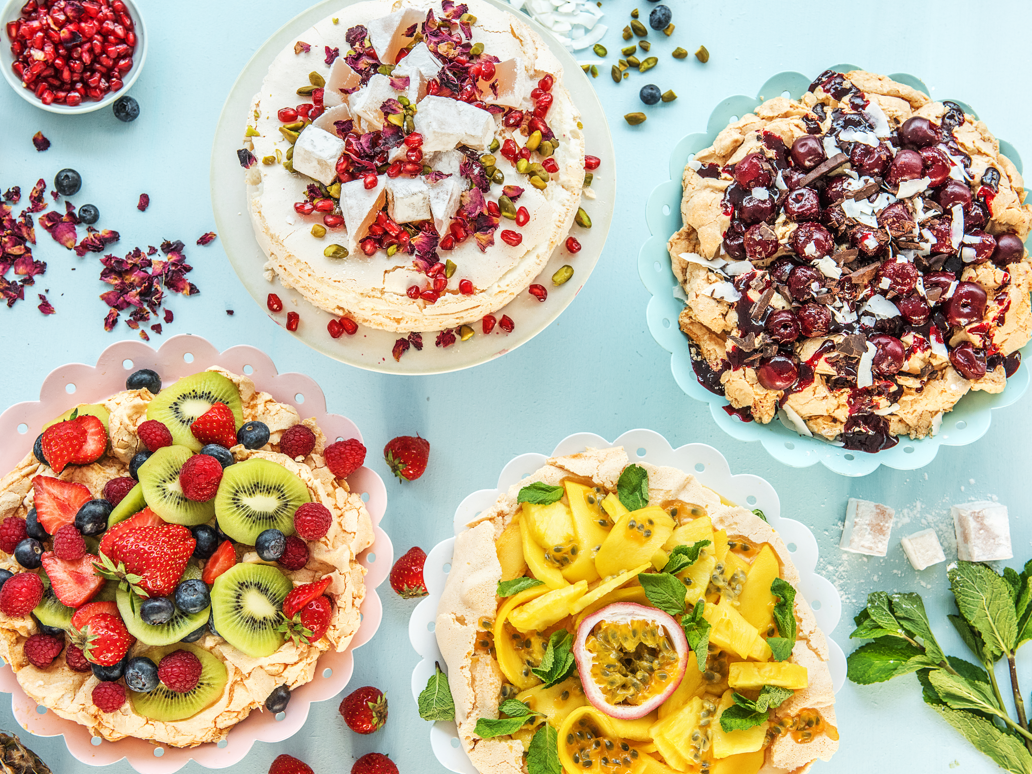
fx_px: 1789
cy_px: 390
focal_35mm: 60
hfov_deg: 32.2
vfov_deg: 24.4
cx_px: 485
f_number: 11
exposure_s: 1/6
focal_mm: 55
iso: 800
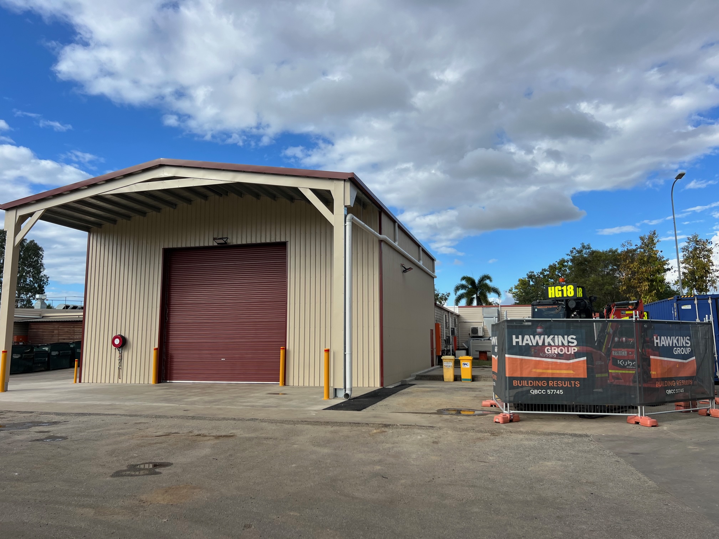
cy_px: 270
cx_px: 360
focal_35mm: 26
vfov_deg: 53.1
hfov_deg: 67.3
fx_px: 540
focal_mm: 5.7
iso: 50
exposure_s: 1/3460
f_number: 1.5
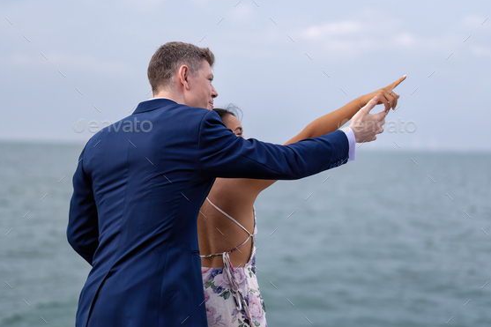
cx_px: 242
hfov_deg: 37.5
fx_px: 723
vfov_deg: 25.5
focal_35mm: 53
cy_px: 167
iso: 100
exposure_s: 1/6400
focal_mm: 50
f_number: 1.4
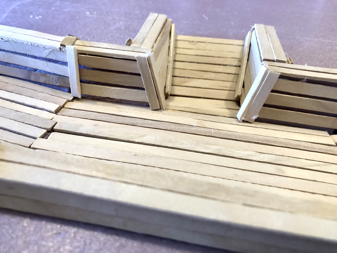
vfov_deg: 49.7
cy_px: 126
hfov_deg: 63.4
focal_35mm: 28
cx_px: 168
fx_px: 273
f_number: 1.8
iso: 64
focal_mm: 3.99
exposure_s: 1/15
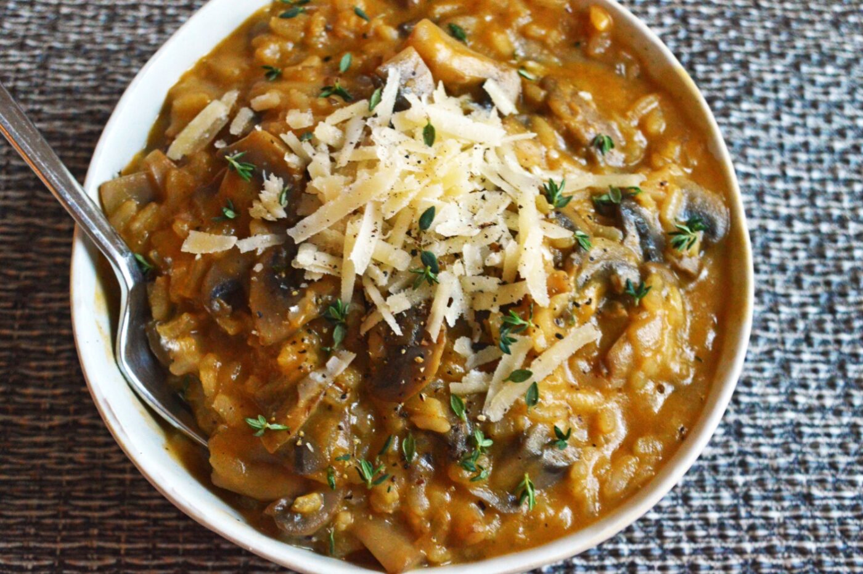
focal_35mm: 46
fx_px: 1114
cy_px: 287
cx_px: 432
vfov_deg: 28.9
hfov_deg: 42.4
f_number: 7.1
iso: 1600
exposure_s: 1/6
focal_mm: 31
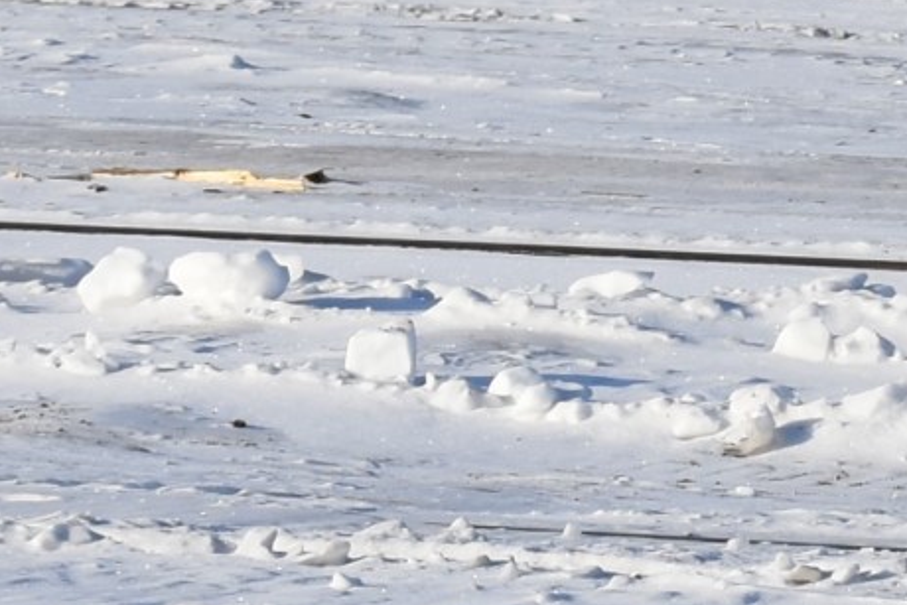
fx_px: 13810
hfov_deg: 3.7
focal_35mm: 548
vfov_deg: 2.5
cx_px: 1473
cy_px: -874
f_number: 8
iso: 125
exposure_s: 1/500
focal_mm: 56
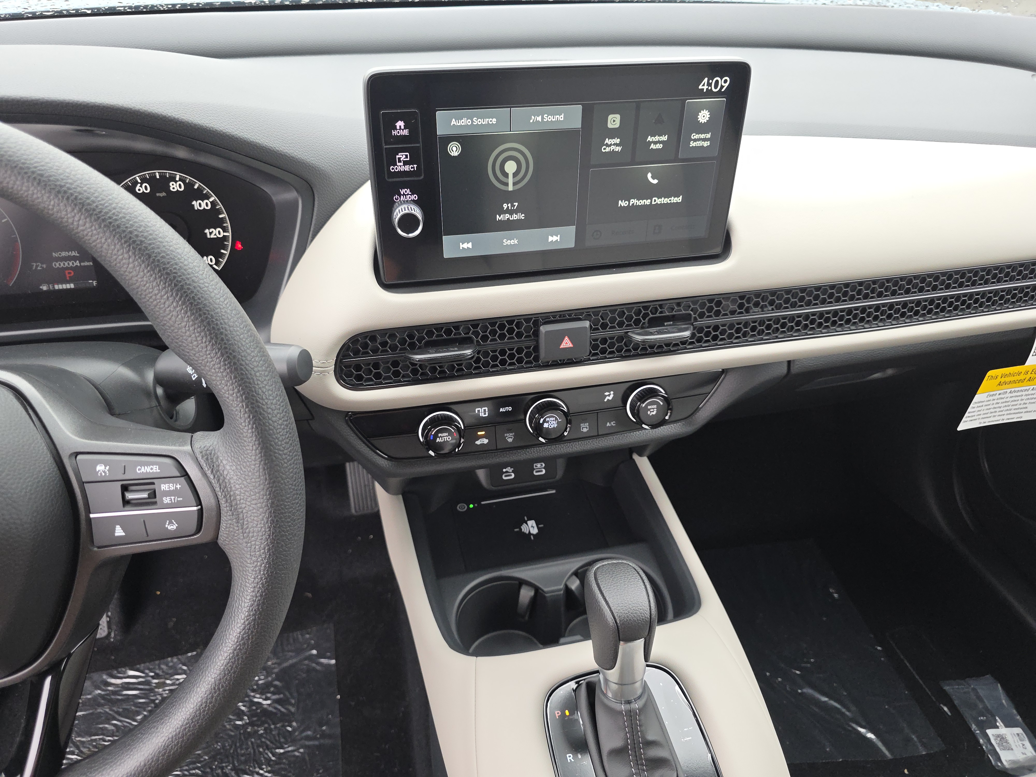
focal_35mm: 23
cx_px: 518
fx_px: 688
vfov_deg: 58.9
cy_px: 388
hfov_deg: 73.9
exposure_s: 1/180
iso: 160
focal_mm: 6.3
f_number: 1.7
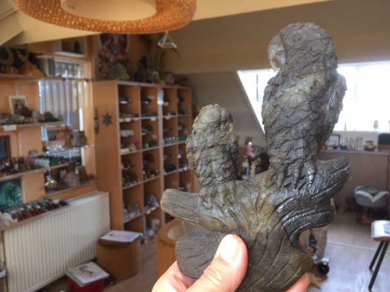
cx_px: 195
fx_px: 327
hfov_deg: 61.7
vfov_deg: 48.2
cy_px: 146
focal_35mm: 29
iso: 64
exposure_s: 1/17
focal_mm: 4.15
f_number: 2.2
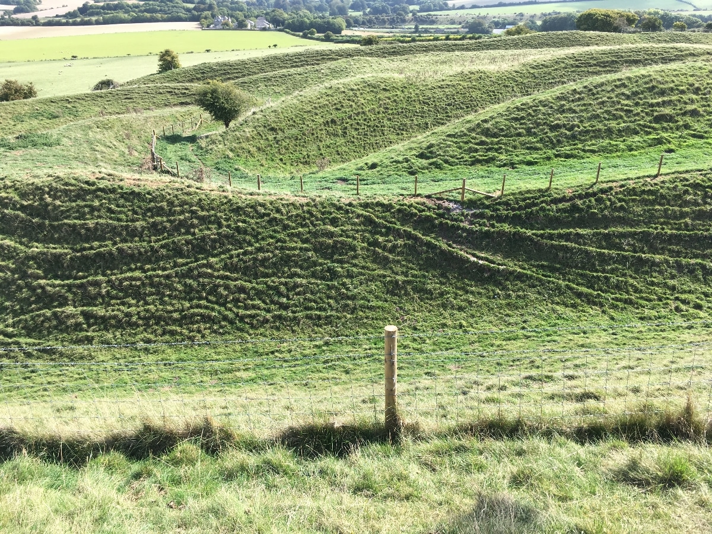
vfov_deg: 48.2
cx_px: 356
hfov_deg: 61.7
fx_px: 596
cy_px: 267
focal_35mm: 29
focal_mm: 4.15
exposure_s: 1/557
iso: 25
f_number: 2.2
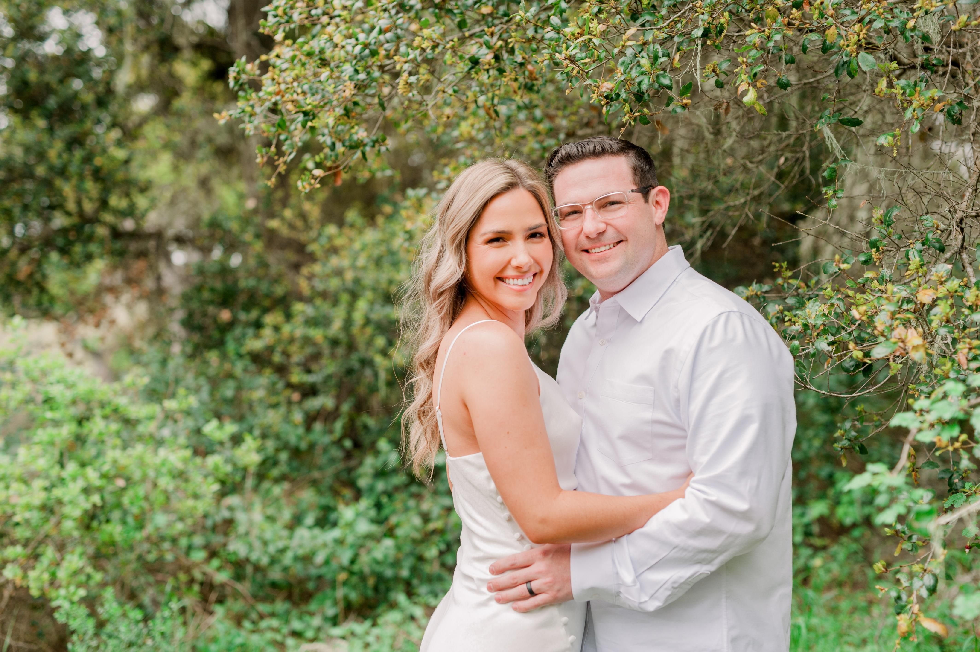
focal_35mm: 50
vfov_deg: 27.0
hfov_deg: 39.6
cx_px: 490
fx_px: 1360
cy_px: 326
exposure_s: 1/250
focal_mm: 50
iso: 200
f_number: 2.5
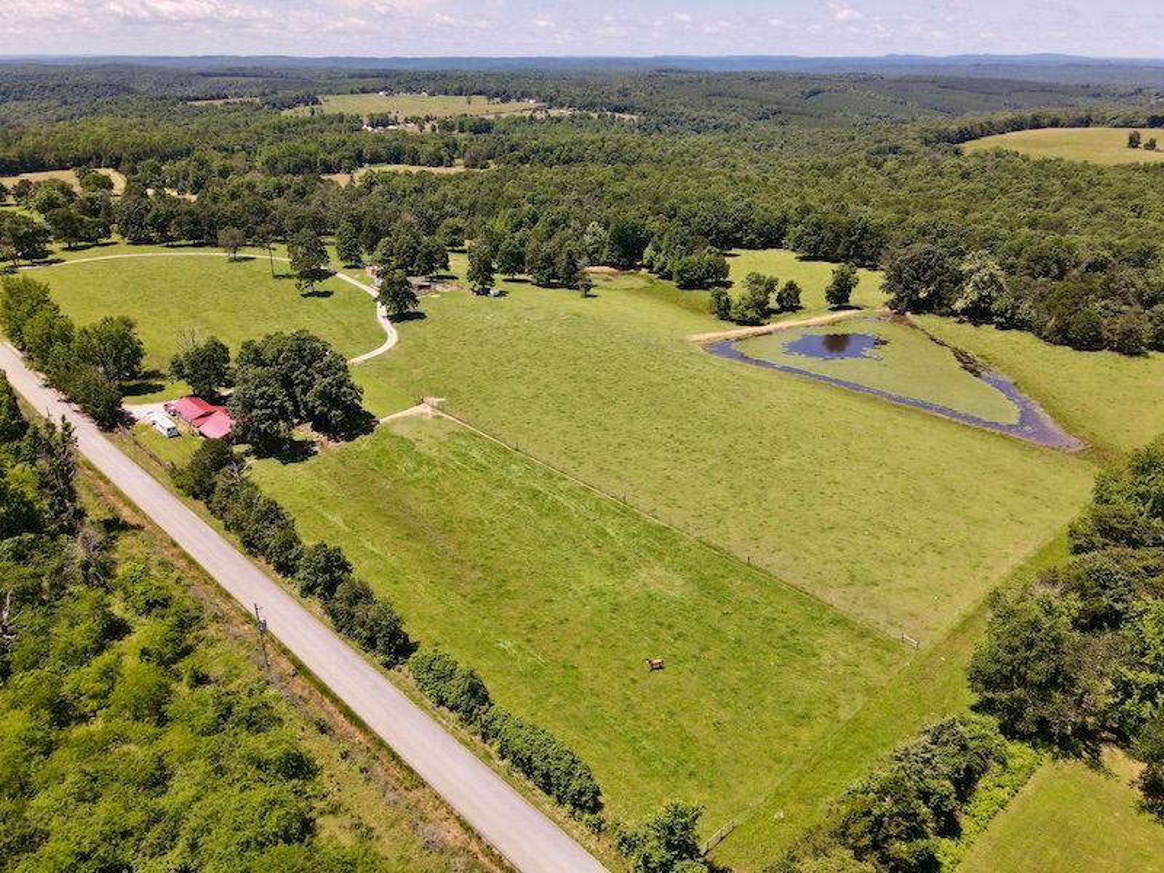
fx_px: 807
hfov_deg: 71.6
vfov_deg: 56.8
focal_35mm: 24
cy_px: 436
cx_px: 582
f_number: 2.8
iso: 200
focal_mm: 4.5
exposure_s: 1/15
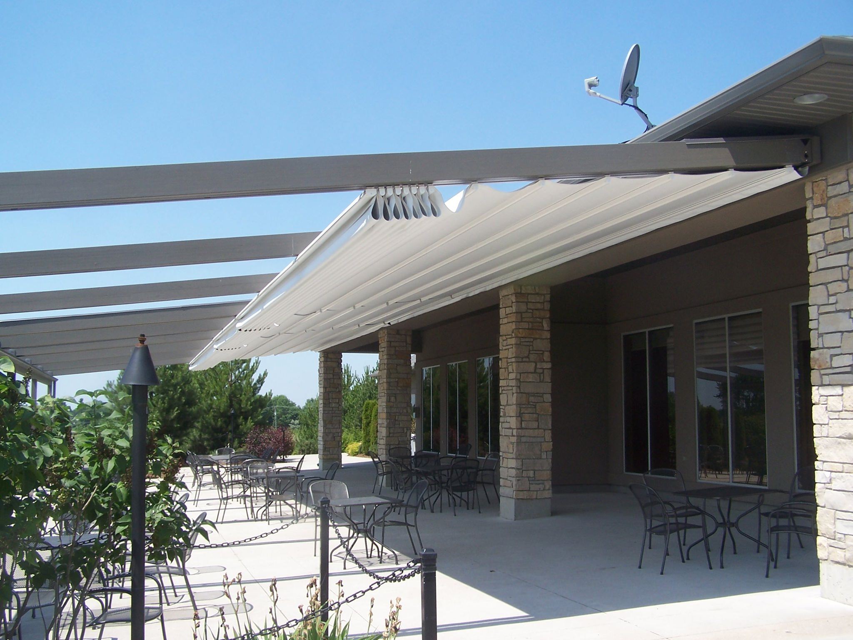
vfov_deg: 37.7
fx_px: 936
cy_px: 320
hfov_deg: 49.0
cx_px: 426
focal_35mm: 38
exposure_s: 1/500
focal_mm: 6.3
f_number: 4
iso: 80
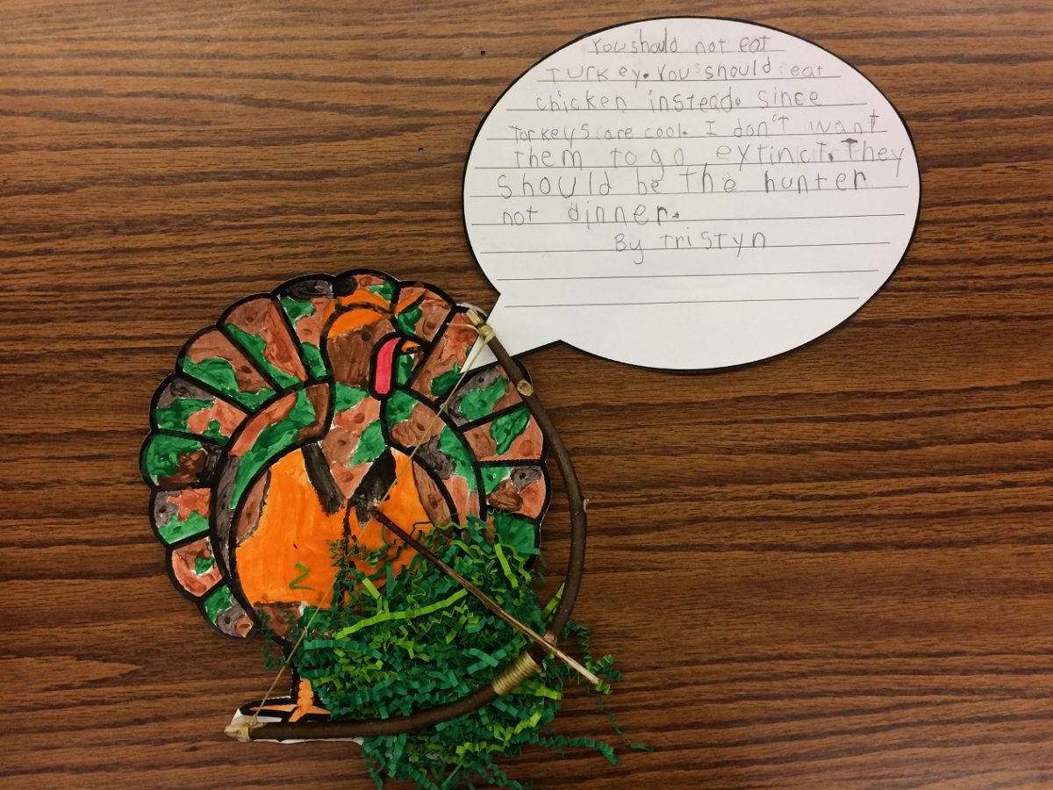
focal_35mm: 29
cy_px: 395
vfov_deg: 48.2
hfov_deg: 61.7
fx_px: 882
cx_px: 526
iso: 40
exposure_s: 1/40
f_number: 2.2
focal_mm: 4.15
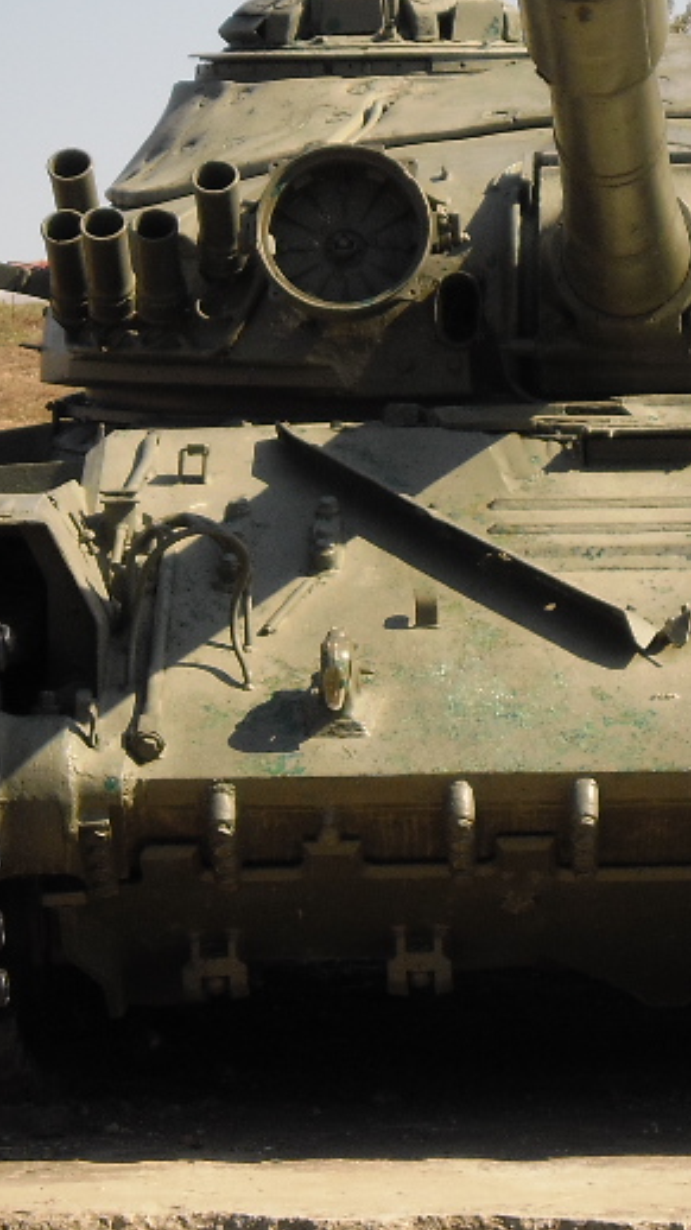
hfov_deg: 6.2
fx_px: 6391
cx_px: 570
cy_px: 406
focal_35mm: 196
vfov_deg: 11.0
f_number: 5.9
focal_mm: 16.2
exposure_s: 1/317
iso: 80
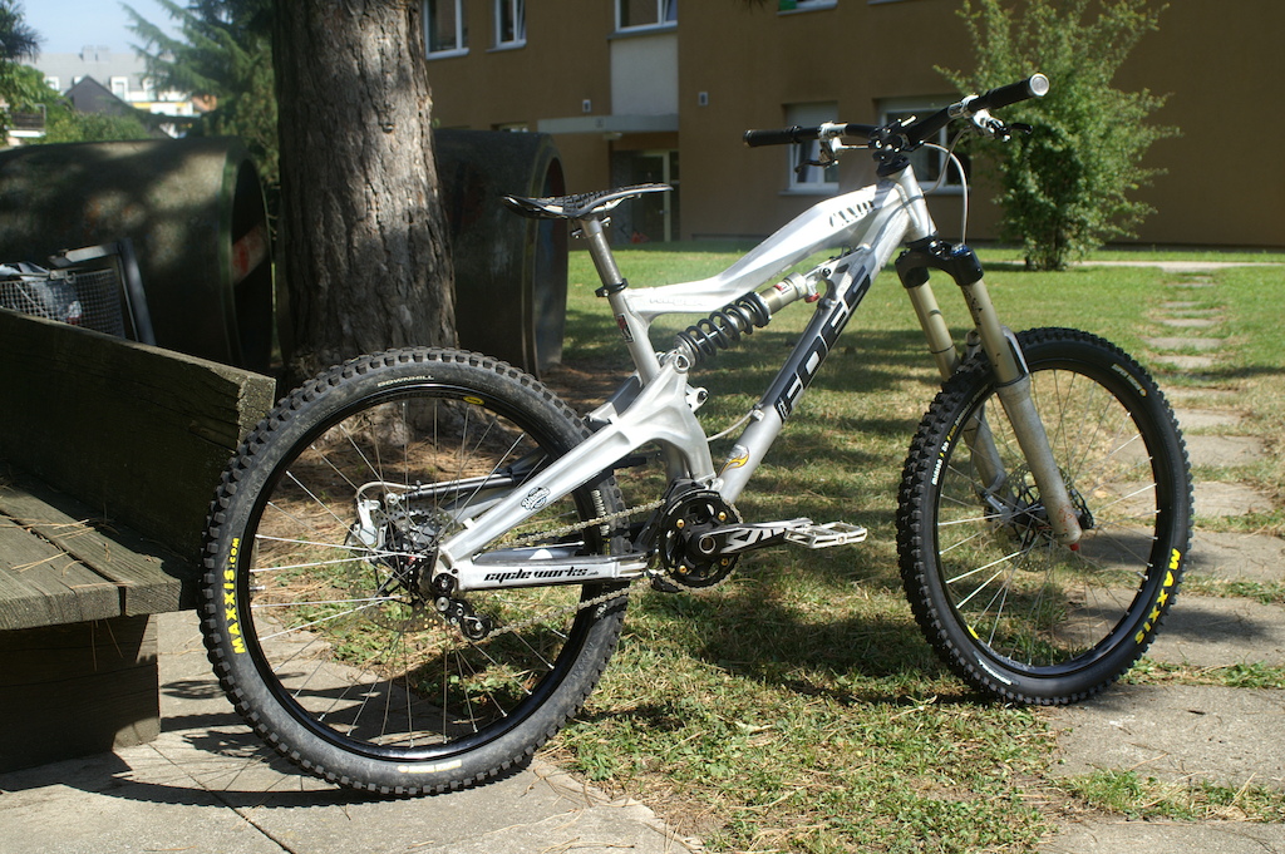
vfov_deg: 29.8
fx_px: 1605
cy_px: 427
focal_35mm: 45
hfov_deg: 43.6
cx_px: 642
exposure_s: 1/250
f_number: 7.1
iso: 100
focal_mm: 30
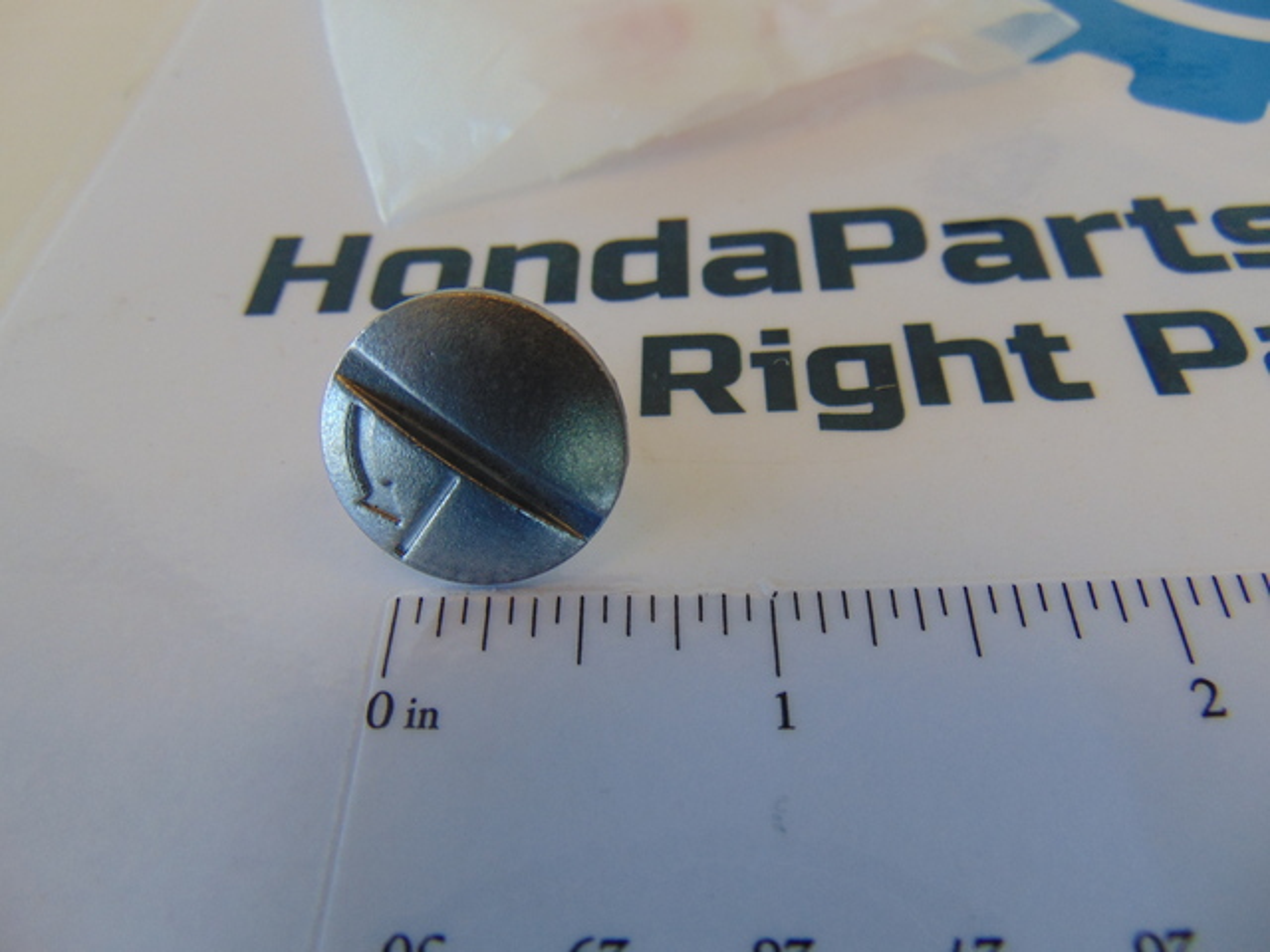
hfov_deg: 69.4
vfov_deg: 54.9
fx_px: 917
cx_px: 635
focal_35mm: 25
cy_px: 476
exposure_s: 1/125
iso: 80
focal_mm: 4.5
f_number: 3
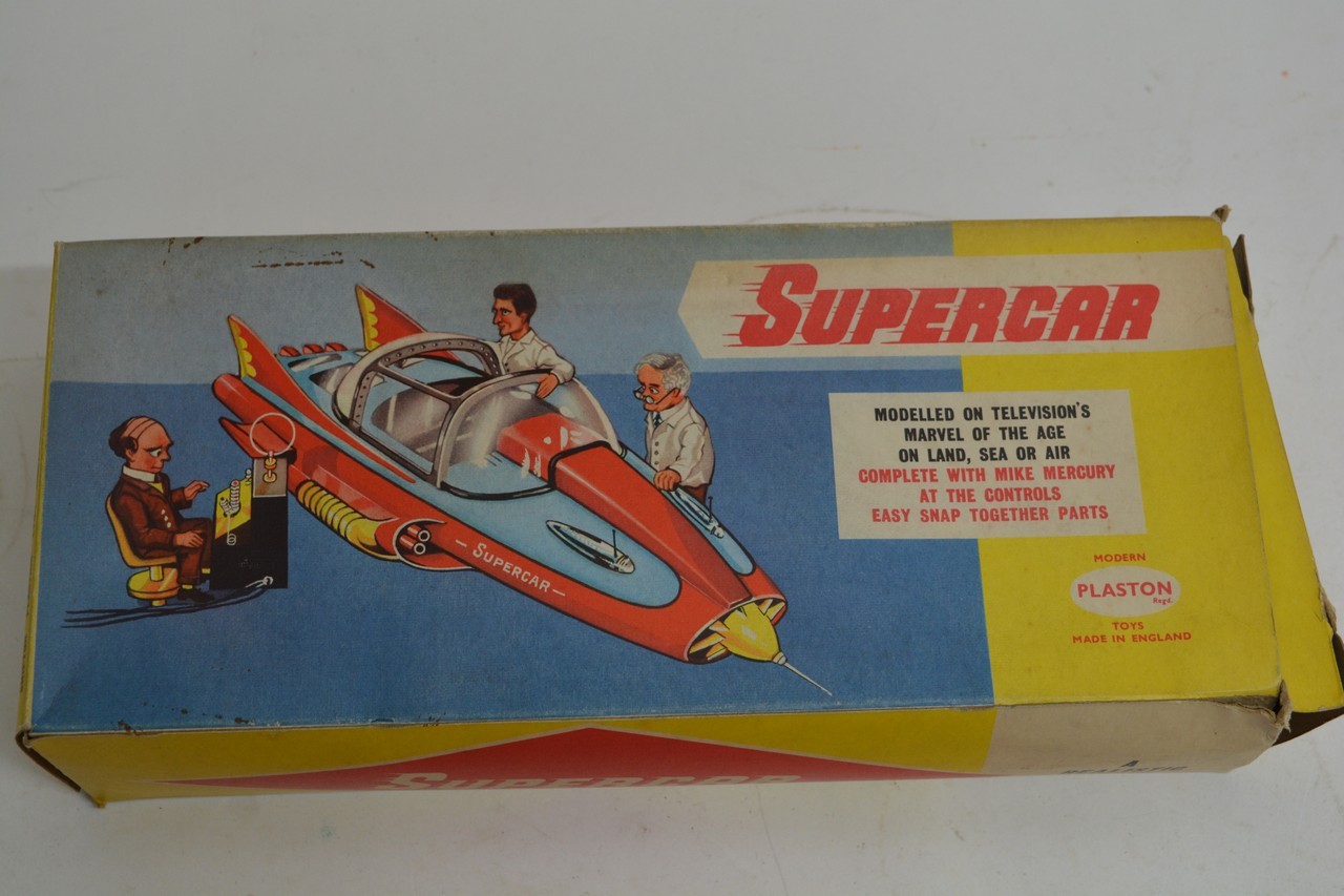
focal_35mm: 57
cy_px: 448
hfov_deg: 35.1
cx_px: 672
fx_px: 2128
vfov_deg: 23.8
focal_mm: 38
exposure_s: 1/60
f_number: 6.3
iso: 640
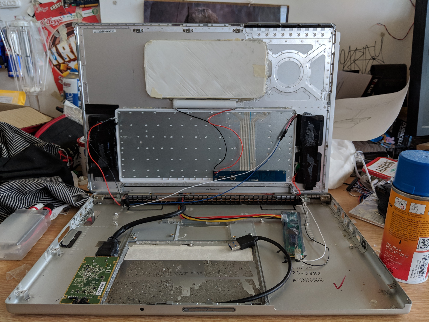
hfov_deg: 65.3
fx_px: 335
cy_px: 161
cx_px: 214
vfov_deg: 51.4
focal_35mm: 27
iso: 50
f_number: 1.8
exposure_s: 1/181
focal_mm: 4.44
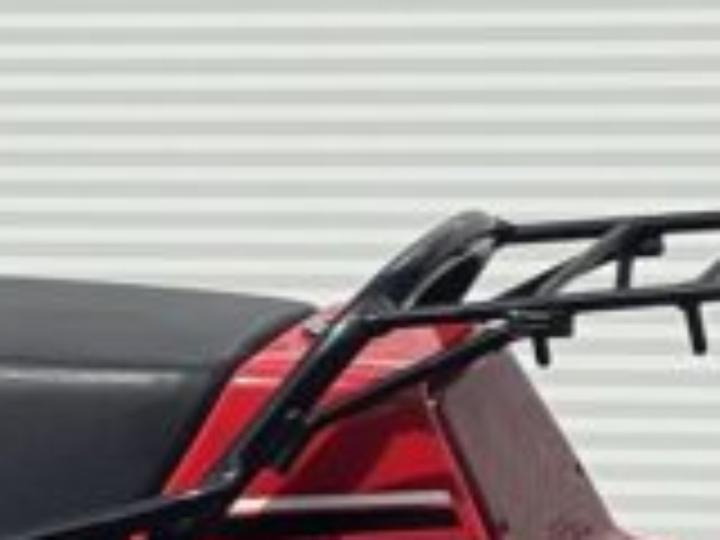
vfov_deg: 2.9
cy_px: 742
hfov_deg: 3.8
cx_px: -1109
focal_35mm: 513
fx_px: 10670
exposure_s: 1/1155
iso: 32
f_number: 2.8
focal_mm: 9
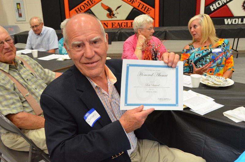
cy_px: 81
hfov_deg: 53.2
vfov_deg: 36.7
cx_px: 122
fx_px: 245
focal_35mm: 36
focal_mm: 24
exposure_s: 1/90
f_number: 6.7
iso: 2500
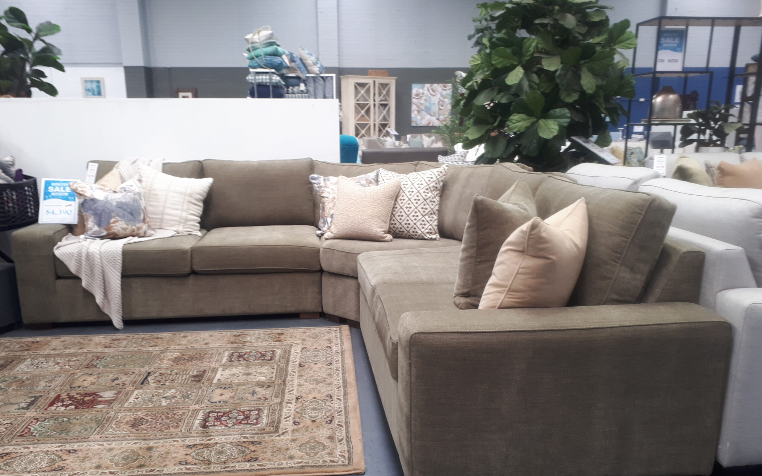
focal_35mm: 29
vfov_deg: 42.9
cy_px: 288
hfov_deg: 64.6
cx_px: 379
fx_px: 602
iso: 50
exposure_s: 1/33
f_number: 1.9
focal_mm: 3.6
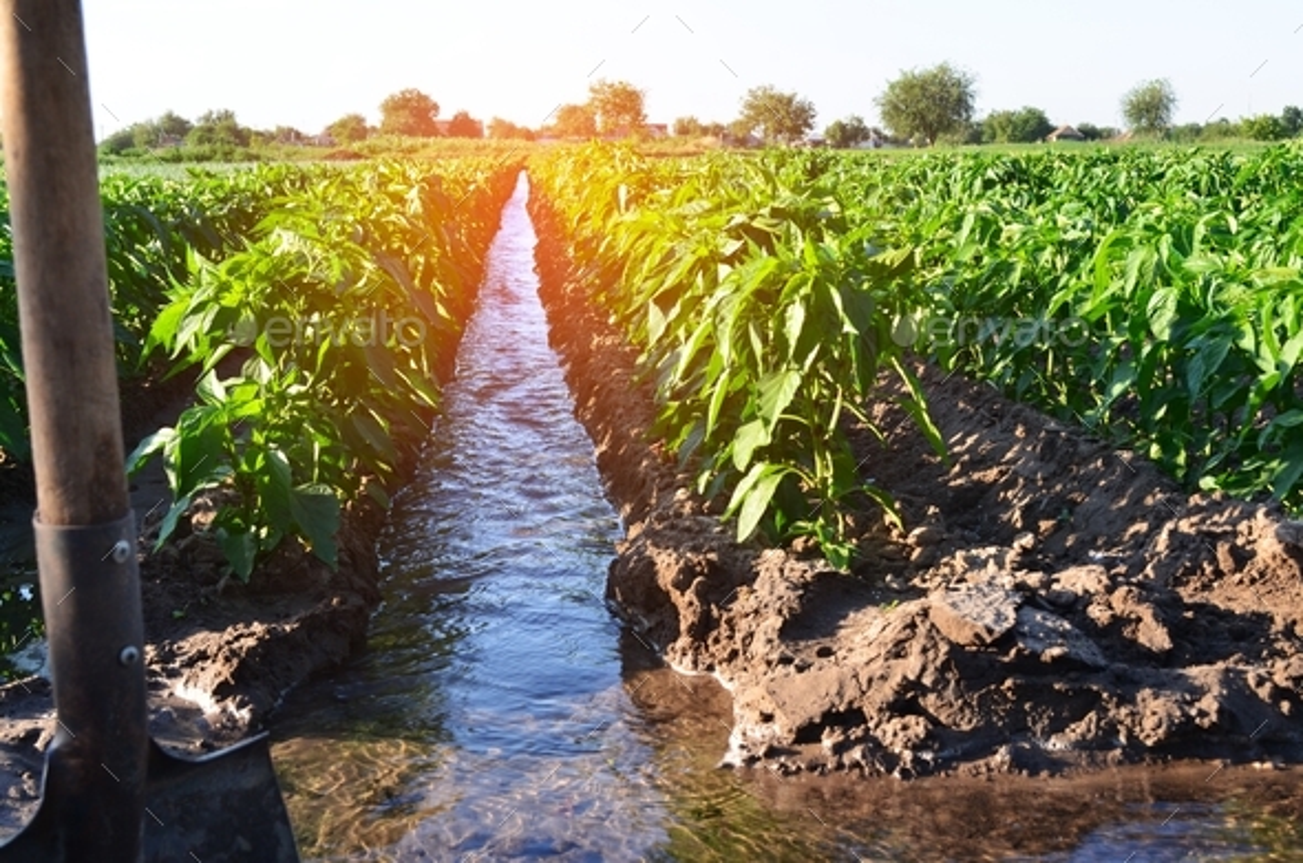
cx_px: 652
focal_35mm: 48
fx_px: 1734
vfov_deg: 28.0
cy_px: 432
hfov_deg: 41.2
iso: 200
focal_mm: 32
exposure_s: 1/60
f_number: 10
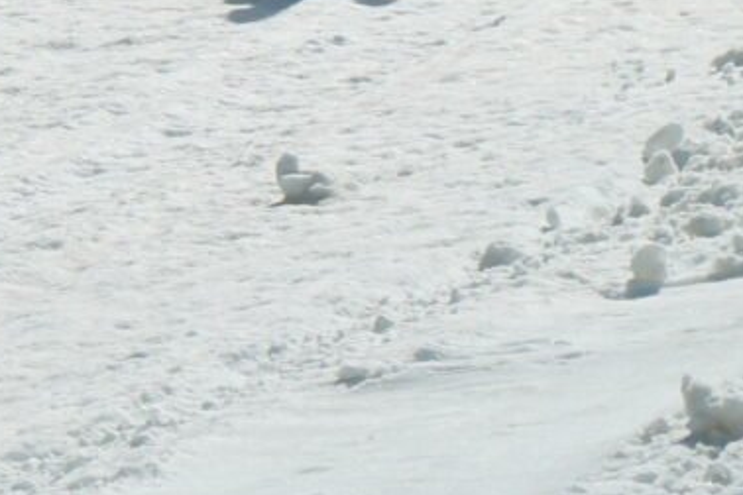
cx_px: 130
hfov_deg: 4.7
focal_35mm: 436
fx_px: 9006
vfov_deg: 3.1
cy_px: -696
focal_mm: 43
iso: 100
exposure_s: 1/250
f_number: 5
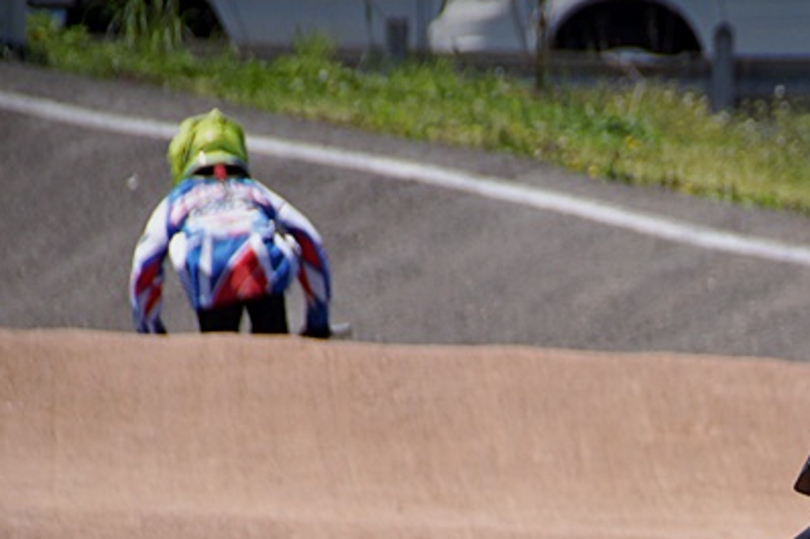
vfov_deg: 2.0
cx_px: 773
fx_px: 15248
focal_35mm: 678
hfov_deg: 3.0
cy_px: 785
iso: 200
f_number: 6.3
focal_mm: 150
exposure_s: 1/1000
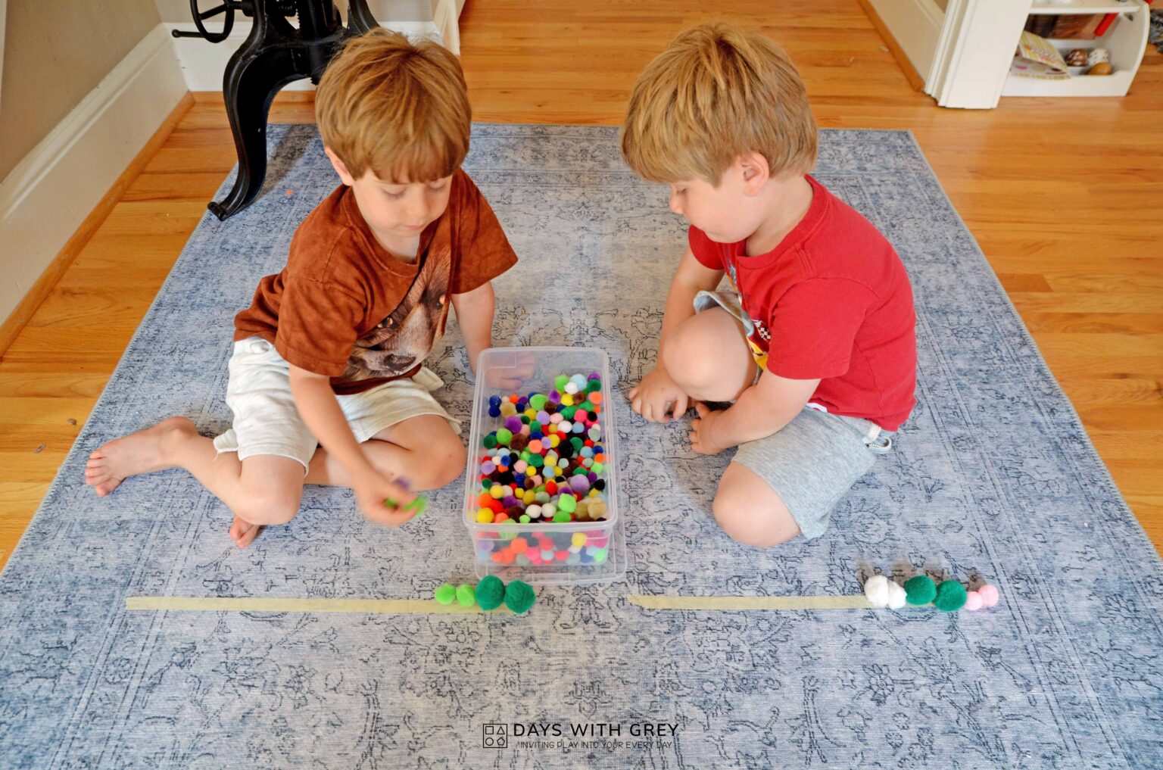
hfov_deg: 70.6
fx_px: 822
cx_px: 582
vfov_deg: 50.2
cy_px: 385
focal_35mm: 26
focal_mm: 17
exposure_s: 1/60
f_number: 4
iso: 560
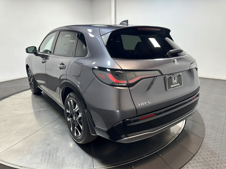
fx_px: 157
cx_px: 113
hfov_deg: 71.6
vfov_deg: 56.8
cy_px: 84
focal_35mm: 24
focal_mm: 6.86
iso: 400
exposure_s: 1/60
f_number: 1.78
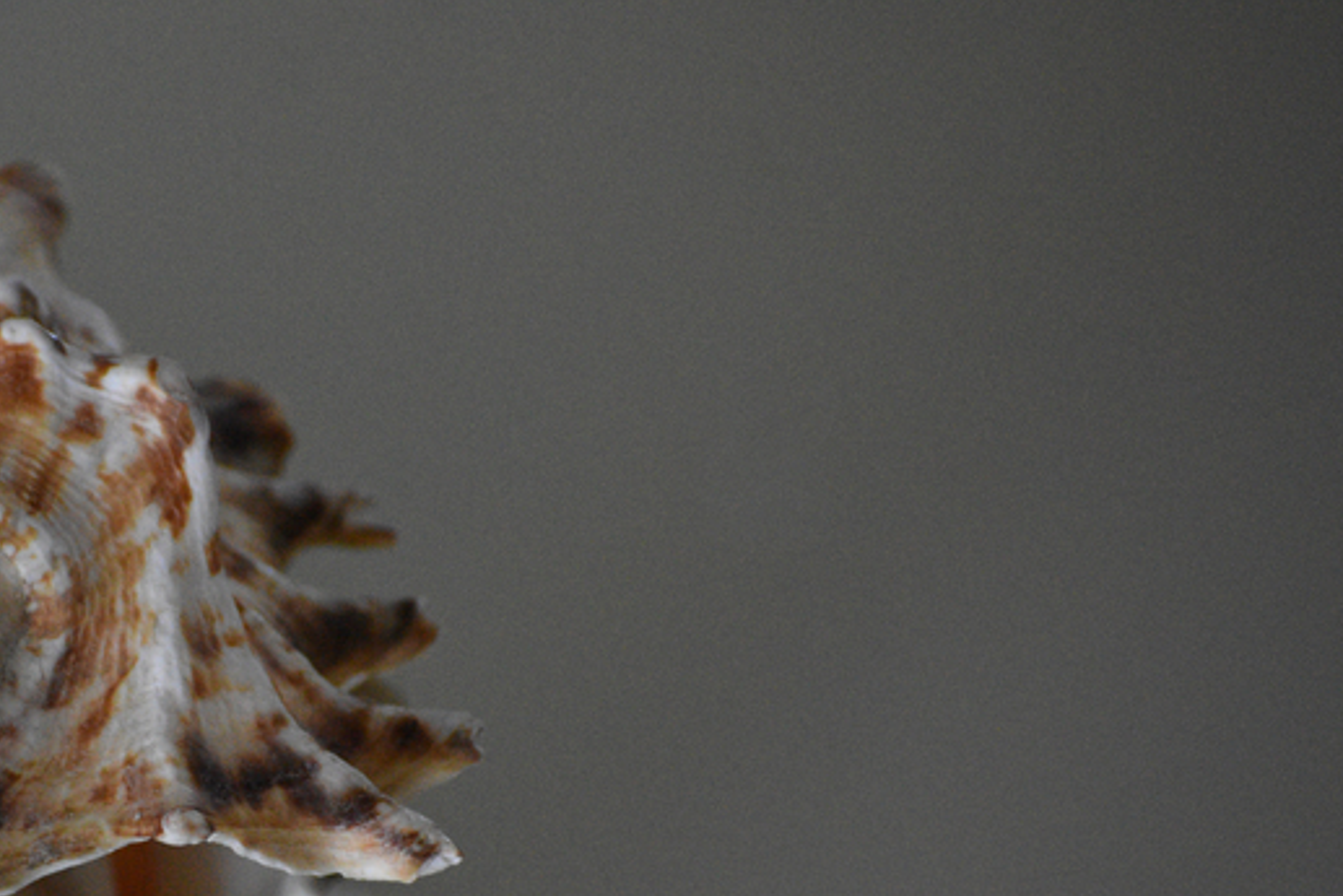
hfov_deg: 3.6
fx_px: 21418
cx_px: 205
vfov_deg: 2.4
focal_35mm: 574
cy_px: 745
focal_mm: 220
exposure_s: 1/400
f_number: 5.6
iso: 3600
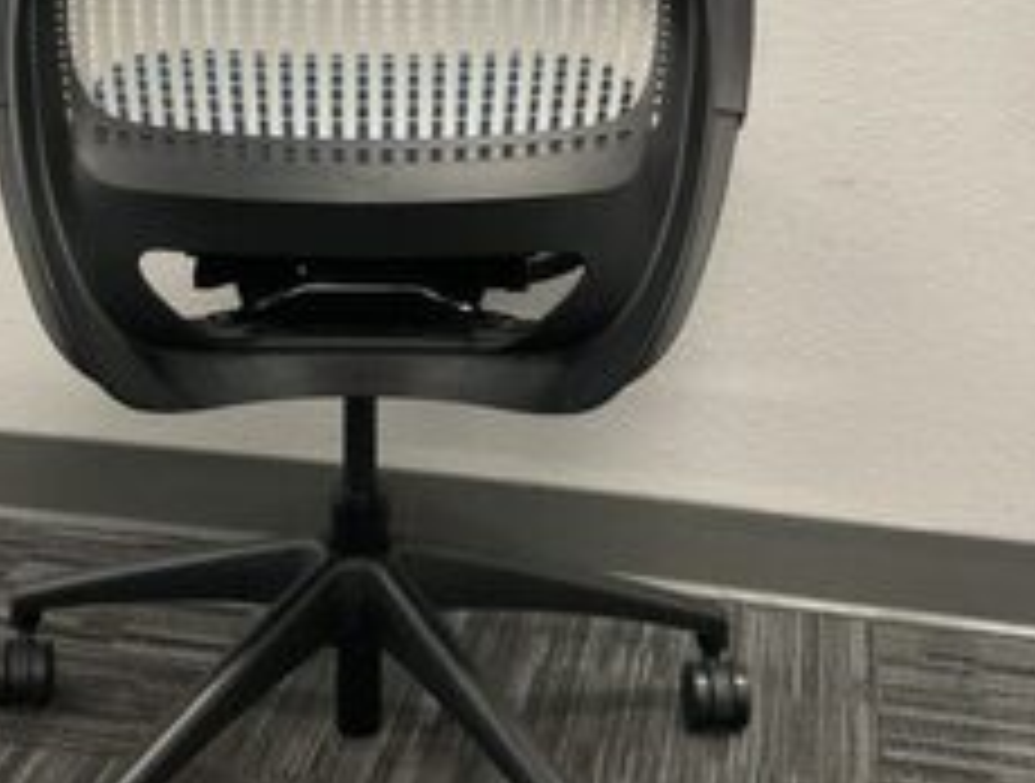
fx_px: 1890
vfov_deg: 23.1
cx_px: 360
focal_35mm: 63
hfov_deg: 30.4
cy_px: 164
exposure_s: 1/60
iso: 160
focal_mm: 3
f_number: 1.8
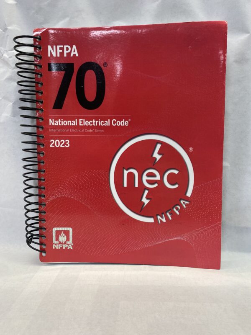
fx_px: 251
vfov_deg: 67.3
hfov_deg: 53.1
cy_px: 168
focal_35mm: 26
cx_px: 126
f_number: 1.8
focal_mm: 4.25
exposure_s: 1/60
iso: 64
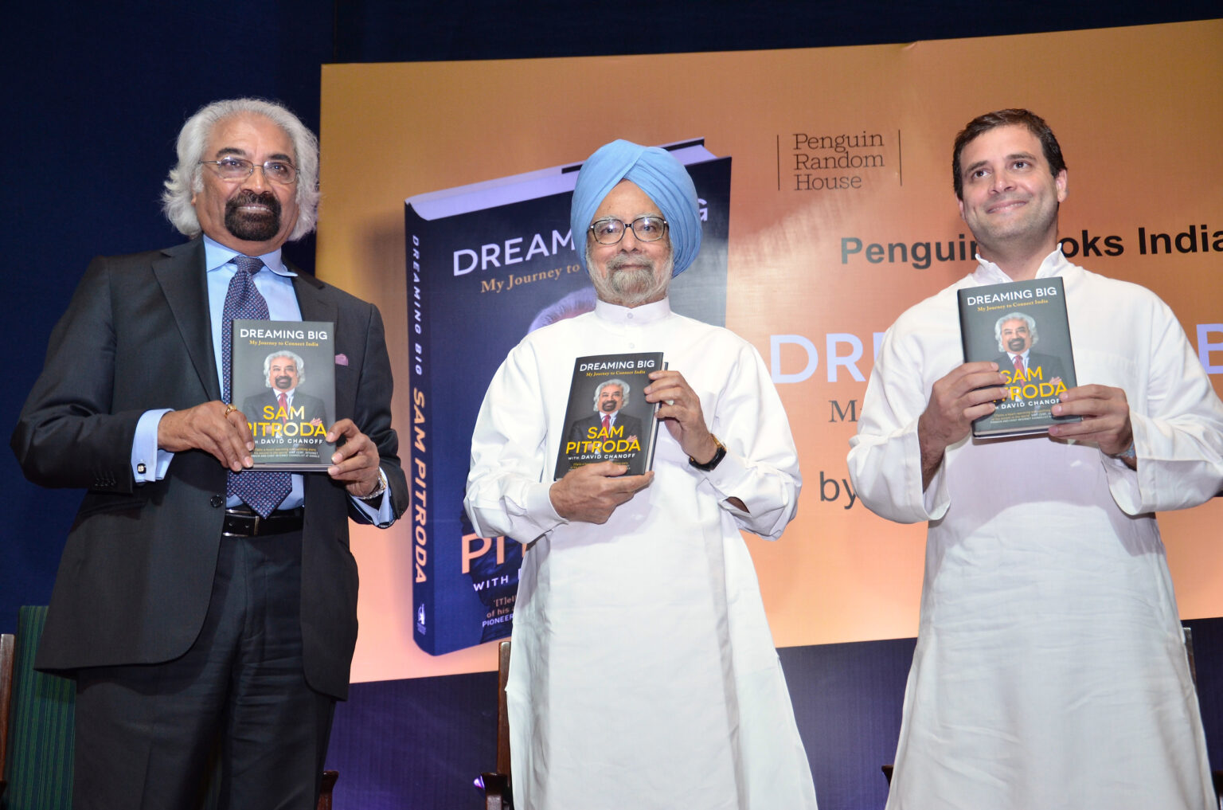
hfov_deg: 39.0
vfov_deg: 26.4
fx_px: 1729
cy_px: 405
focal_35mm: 51
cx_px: 612
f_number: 4.2
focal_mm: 34
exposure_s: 1/100
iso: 800
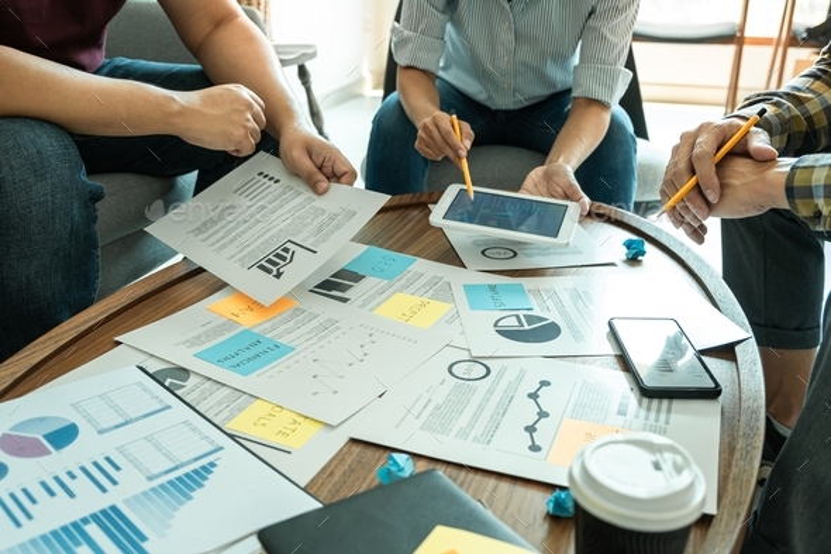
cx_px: 416
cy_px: 277
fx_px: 738
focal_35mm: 32
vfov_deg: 41.1
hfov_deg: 58.7
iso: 640
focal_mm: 21.4
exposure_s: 1/80
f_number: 3.2
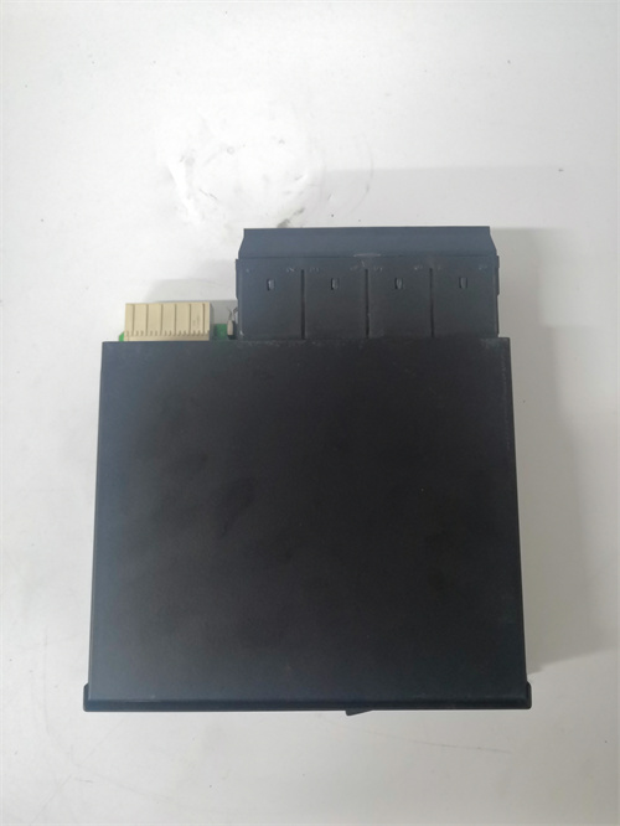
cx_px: 310
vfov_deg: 65.3
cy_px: 413
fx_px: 644
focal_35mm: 27
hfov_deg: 51.4
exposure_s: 1/33.3
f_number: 1.8
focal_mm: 3.95
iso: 400
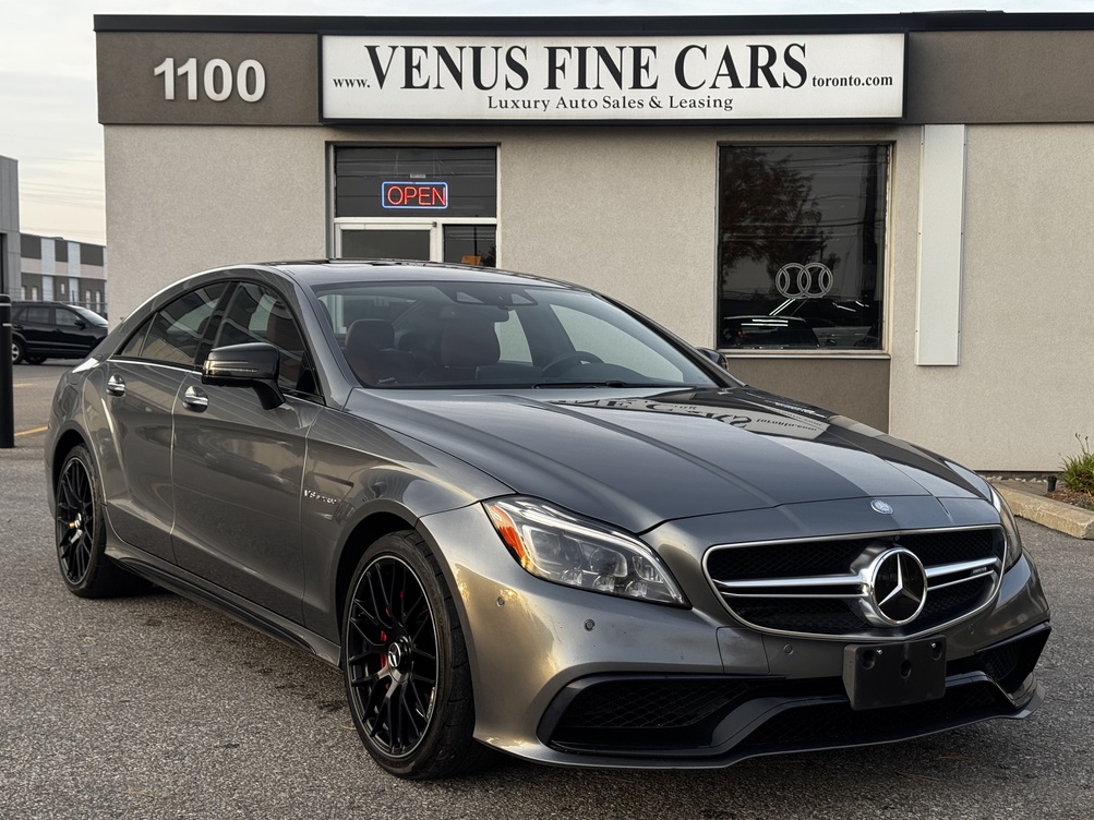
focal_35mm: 49
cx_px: 557
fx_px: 1548
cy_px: 415
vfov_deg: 29.7
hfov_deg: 38.9
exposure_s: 1/503
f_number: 1.78
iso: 64
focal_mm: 6.76
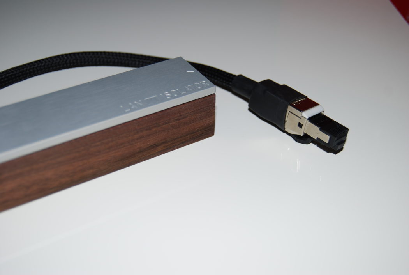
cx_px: 204
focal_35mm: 48
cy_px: 138
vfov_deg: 28.2
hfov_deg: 41.0
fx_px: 546
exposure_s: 1/125
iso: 100
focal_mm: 32
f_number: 4.5
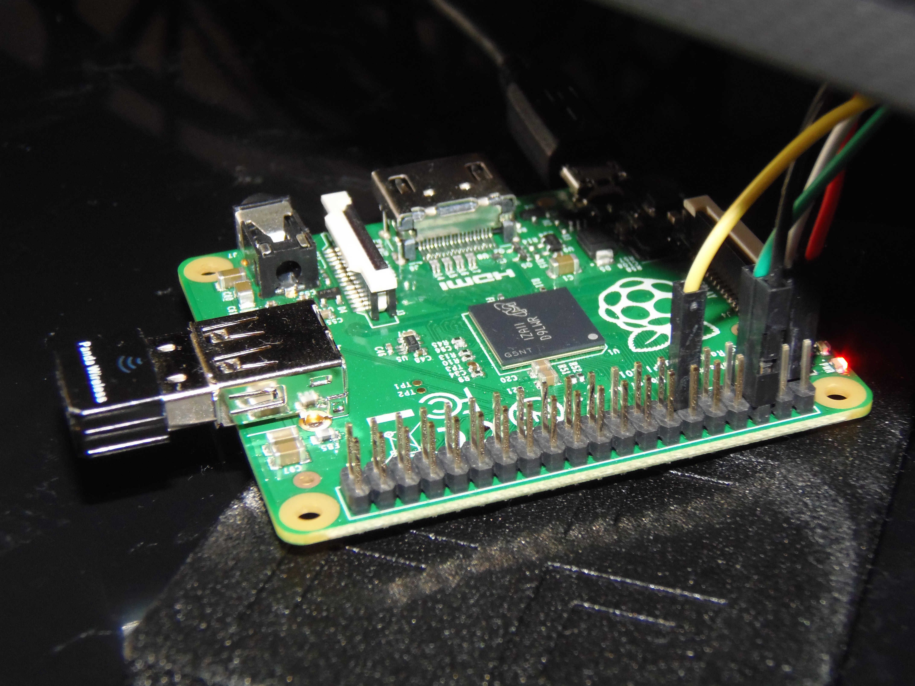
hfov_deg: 30.7
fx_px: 1665
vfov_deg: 23.3
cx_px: 458
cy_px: 343
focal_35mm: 63
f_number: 4
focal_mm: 11.7
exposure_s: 1/30
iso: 200
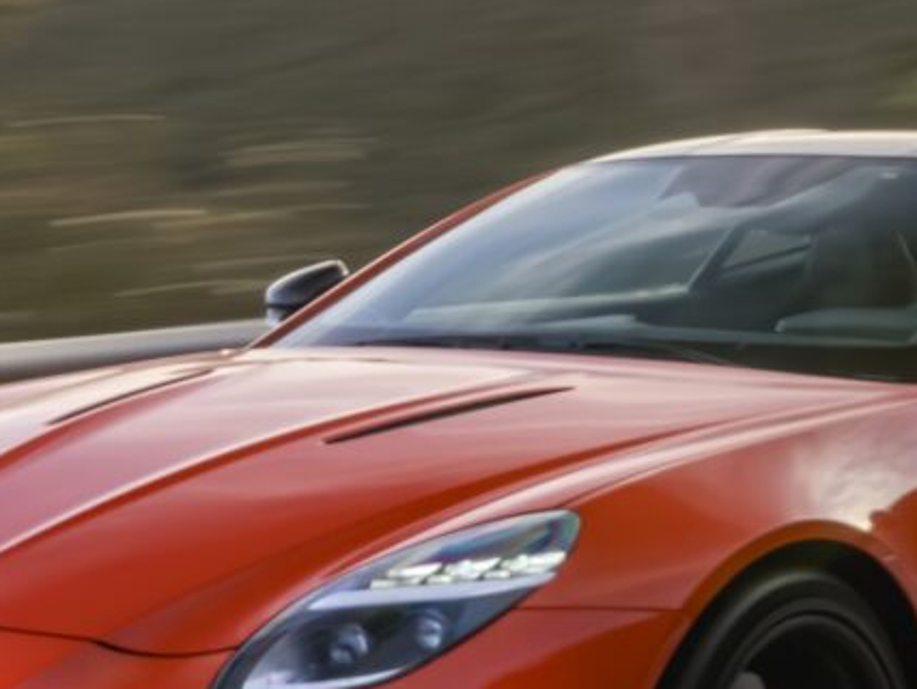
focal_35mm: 134
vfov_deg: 11.1
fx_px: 3552
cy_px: 184
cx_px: 992
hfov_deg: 14.4
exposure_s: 1/13
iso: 500
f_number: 22
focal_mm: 29
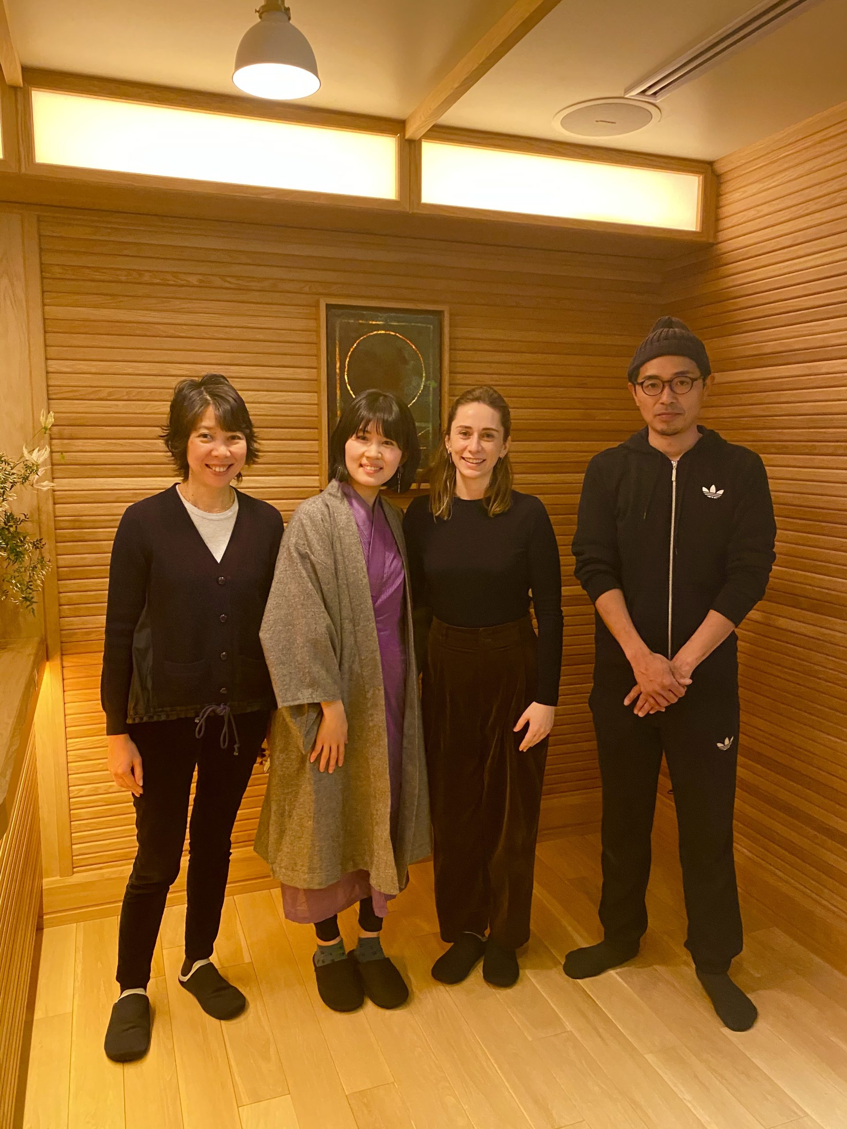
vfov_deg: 67.3
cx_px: 424
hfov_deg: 53.1
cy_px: 564
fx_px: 848
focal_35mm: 26
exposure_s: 1/25
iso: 640
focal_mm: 4.25
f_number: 1.8
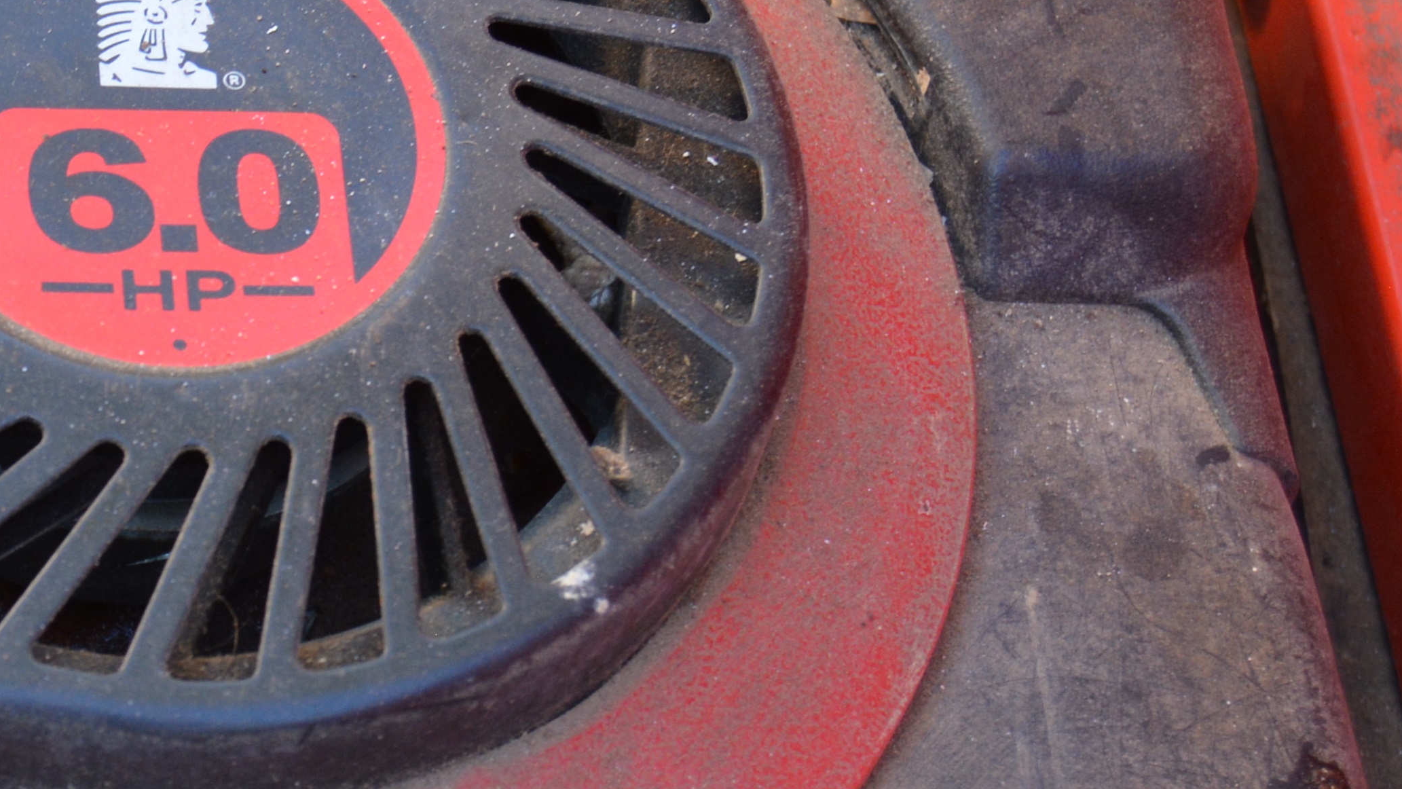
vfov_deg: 8.5
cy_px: 78
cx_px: -126
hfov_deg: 14.8
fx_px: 5262
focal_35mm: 142
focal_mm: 31
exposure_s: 1/100
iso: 400
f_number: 5
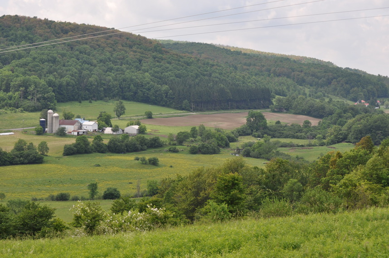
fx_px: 890
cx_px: 194
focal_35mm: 82
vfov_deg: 16.5
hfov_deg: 24.6
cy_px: 129
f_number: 8
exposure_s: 1/250
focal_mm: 55
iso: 200
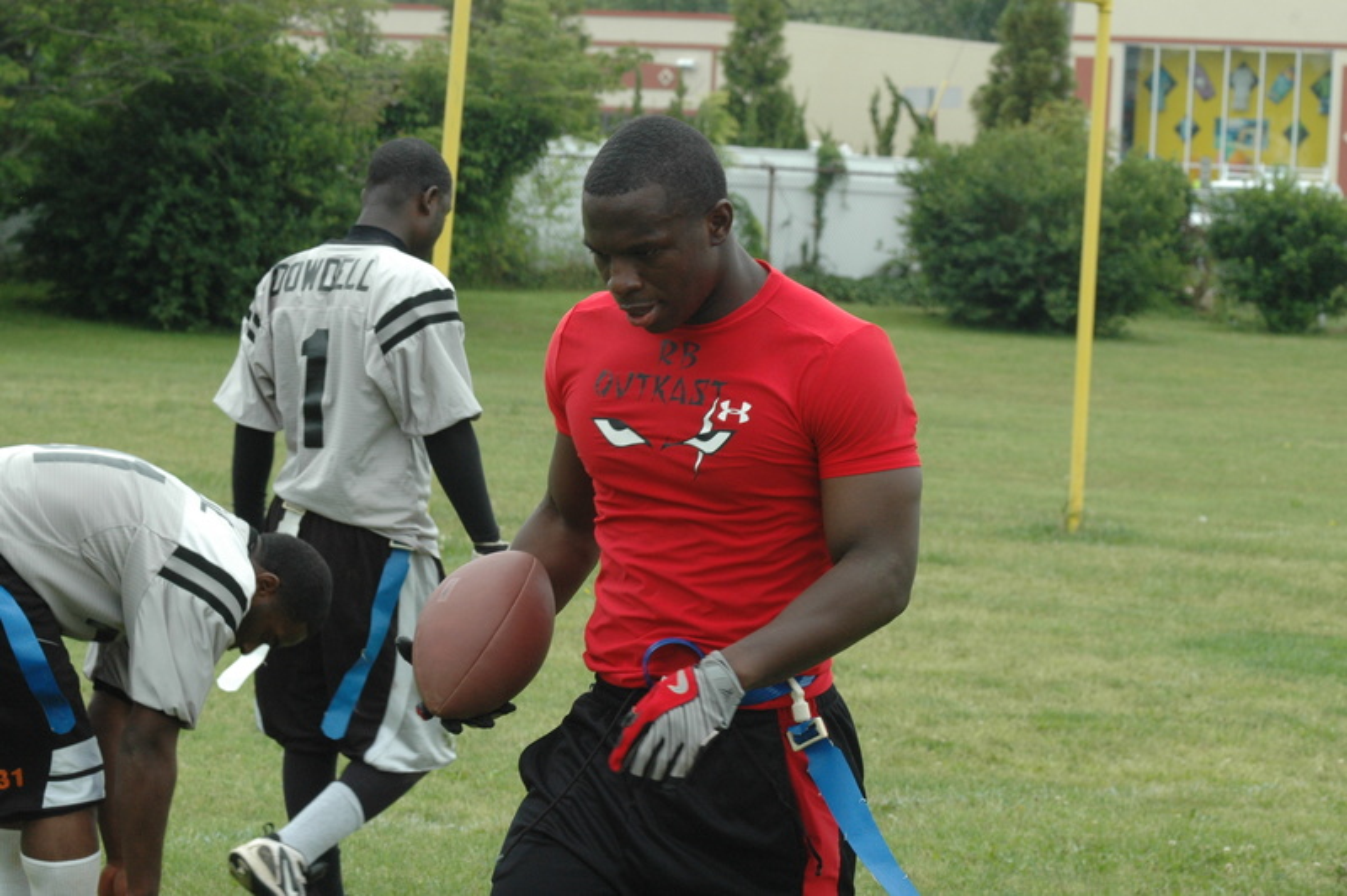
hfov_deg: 13.1
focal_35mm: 158
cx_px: 674
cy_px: 448
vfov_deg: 8.7
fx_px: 5888
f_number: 10
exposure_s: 1/320
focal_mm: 105
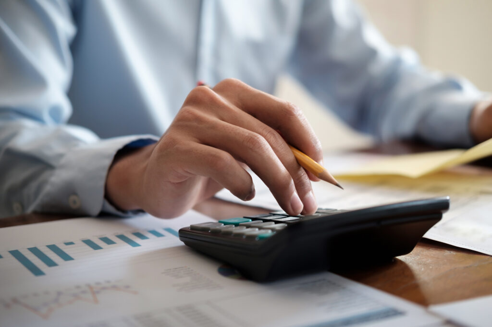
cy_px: 164
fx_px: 724
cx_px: 246
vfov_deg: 25.5
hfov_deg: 37.5
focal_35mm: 53
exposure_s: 1/60
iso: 200
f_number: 2
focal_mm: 35
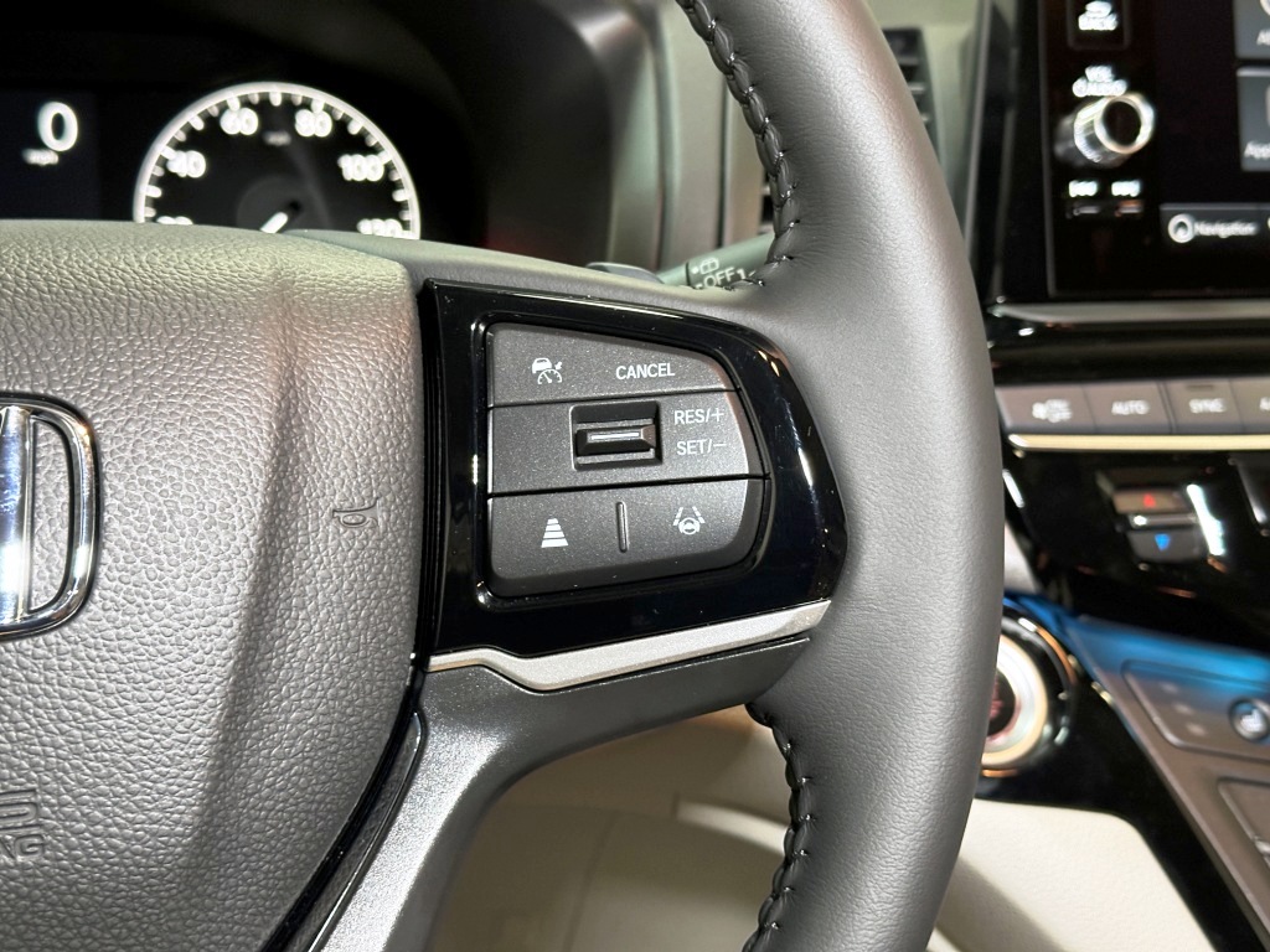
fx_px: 1761
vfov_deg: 30.3
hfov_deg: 39.7
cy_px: 476
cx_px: 635
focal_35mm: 48
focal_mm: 6.86
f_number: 1.78
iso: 400
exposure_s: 1/30
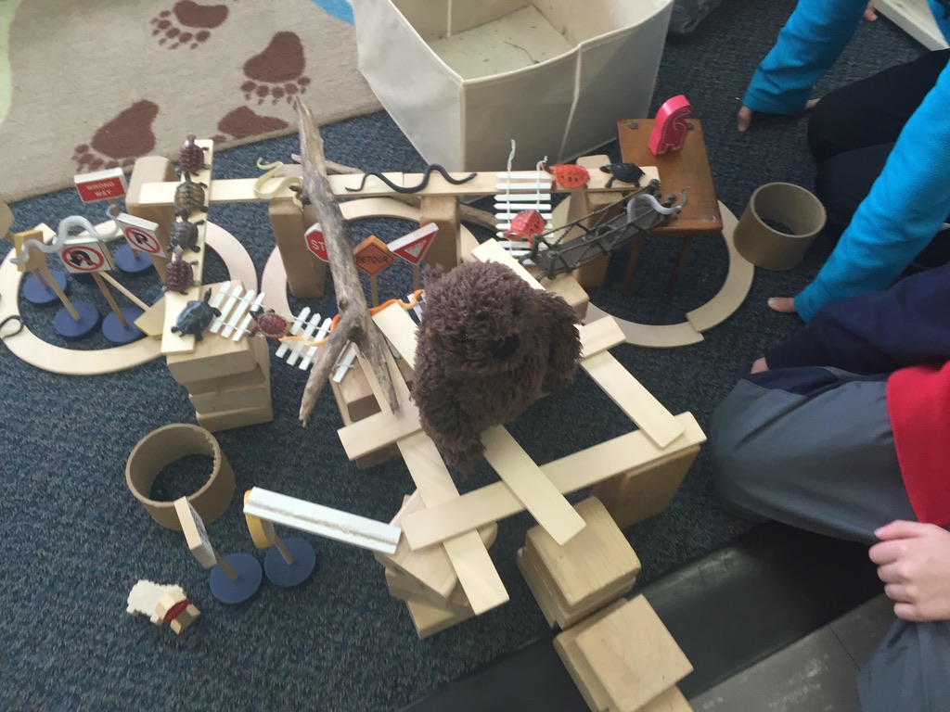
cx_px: 475
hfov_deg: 61.7
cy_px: 356
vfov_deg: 48.2
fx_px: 796
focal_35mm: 29
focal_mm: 4.15
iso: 80
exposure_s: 1/30
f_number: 2.2
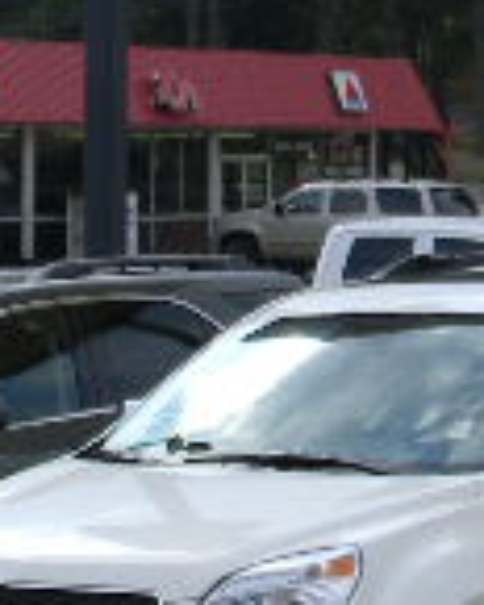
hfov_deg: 9.7
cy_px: 275
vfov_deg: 12.4
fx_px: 2775
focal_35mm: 155
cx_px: -246
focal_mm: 6.4
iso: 80
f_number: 7.4
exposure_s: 1/210
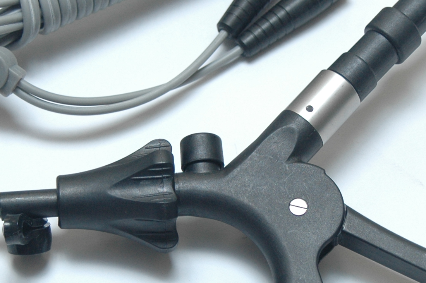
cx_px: 229
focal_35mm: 238
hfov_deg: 8.7
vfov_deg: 5.8
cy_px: 183
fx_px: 2813
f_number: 5
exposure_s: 1/60
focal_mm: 58
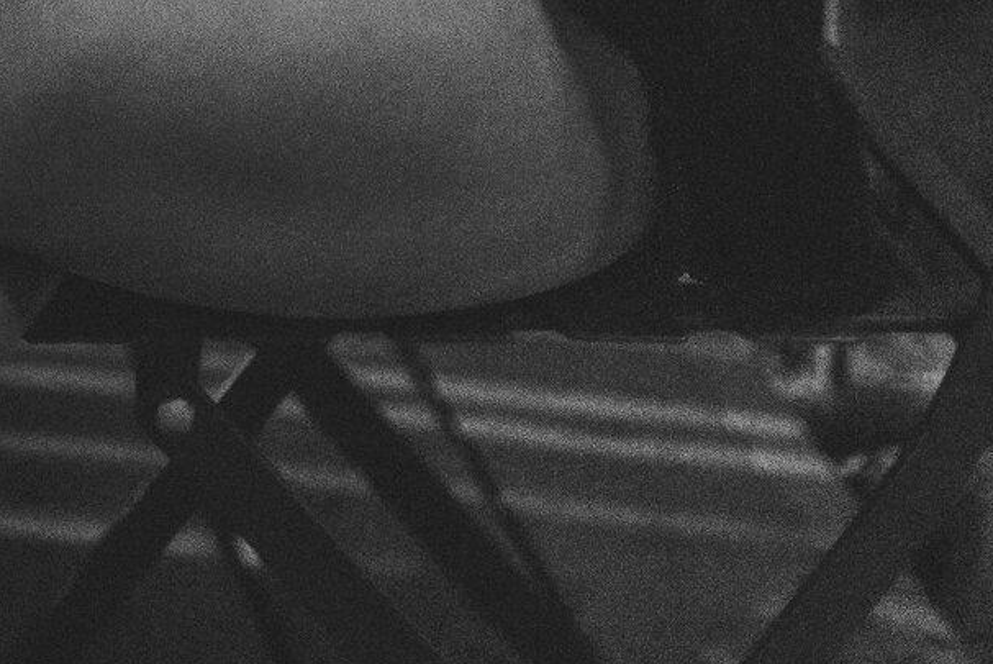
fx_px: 4665
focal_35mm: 169
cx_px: -1039
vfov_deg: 7.7
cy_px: -785
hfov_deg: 11.0
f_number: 1.4
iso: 4000
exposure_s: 1/200
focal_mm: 35
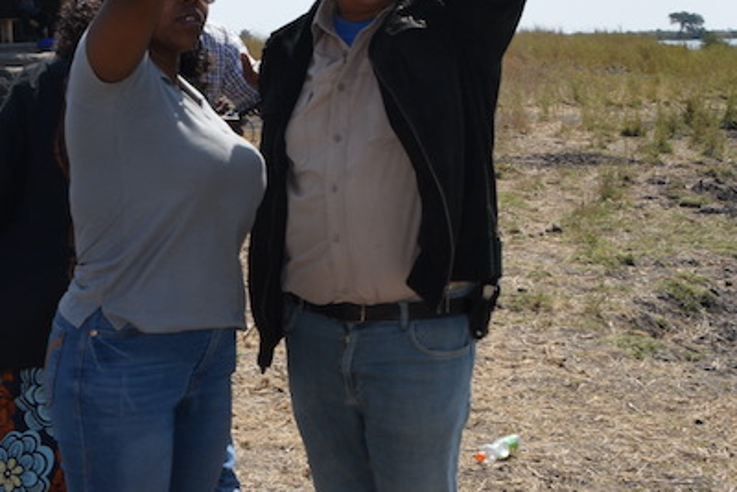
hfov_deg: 24.9
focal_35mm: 81
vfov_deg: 16.8
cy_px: 359
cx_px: 251
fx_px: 1659
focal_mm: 18
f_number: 9
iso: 100
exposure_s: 1/200
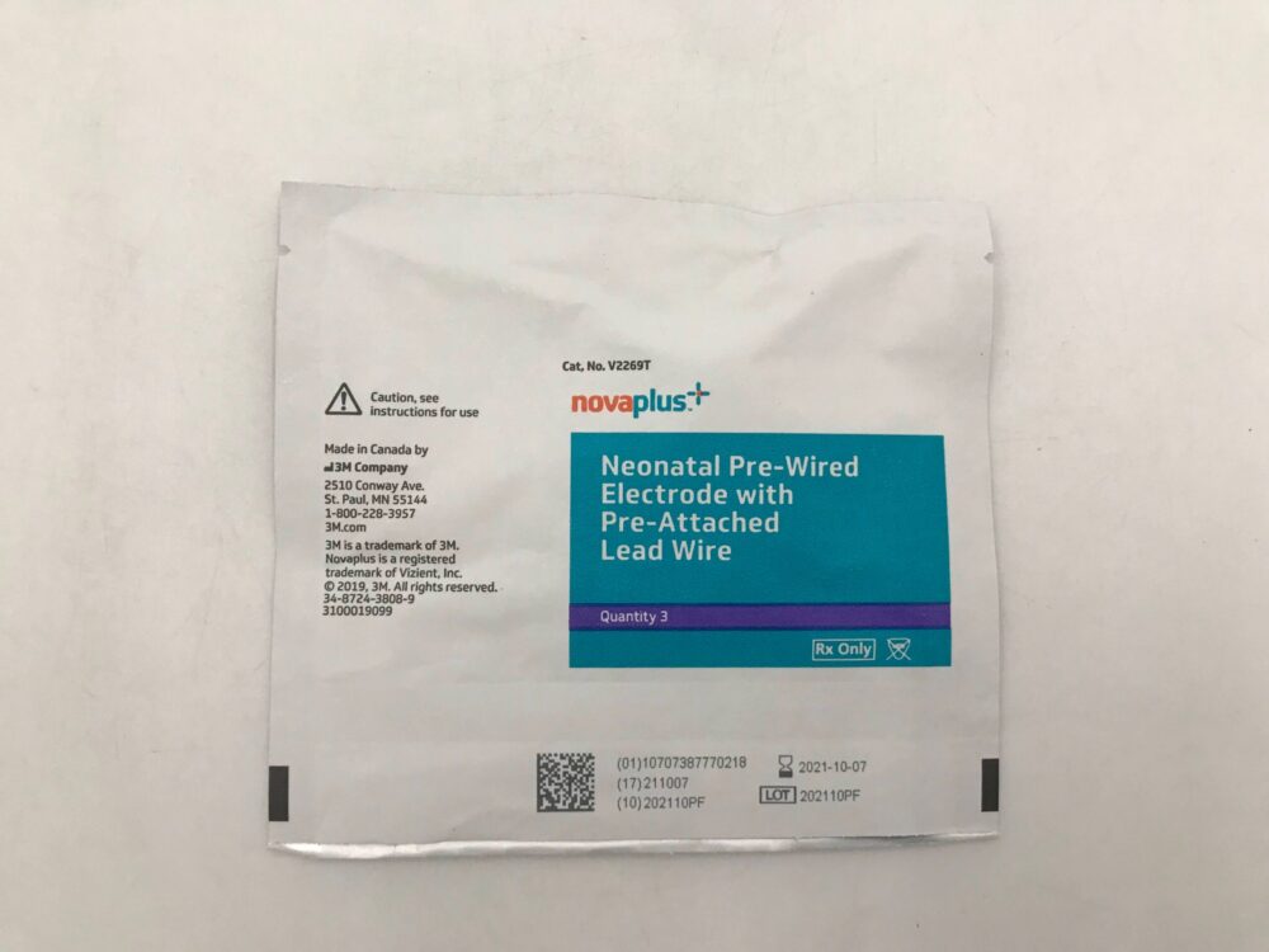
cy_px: 476
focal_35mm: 28
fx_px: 1026
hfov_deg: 63.4
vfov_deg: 49.7
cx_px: 634
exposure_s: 1/40
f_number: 1.8
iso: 25
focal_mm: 3.99
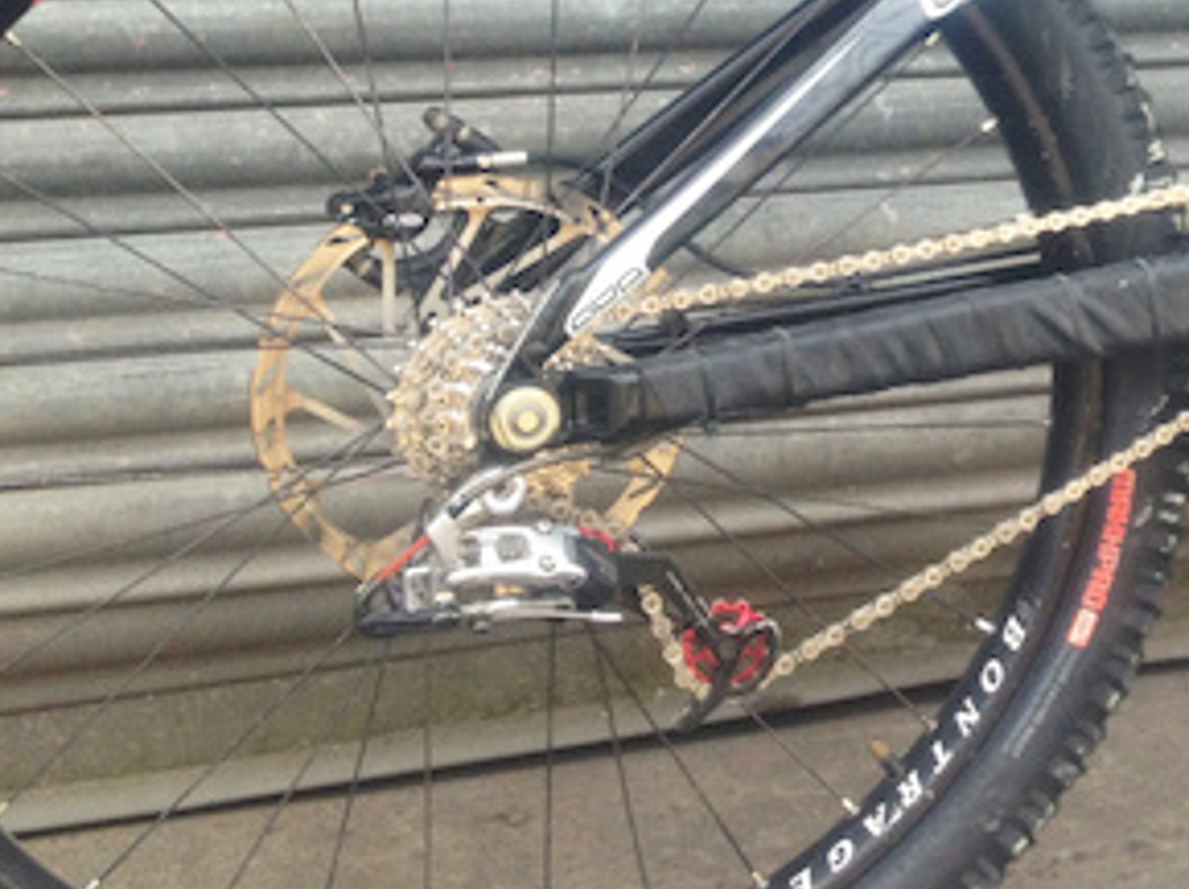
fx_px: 3328
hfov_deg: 19.1
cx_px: 1436
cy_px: -99
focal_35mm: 97
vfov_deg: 14.8
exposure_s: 1/184
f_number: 2.4
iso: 50
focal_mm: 4.28
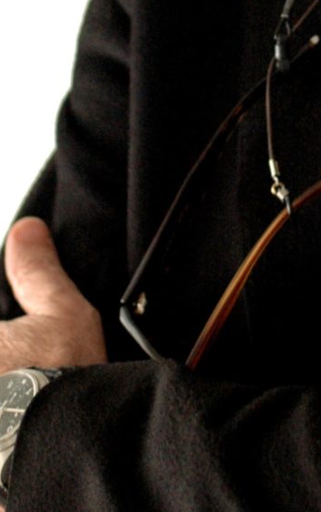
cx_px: 428
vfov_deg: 7.5
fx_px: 3846
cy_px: -253
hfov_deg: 4.8
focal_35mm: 275
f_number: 2.2
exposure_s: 1/100
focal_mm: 50
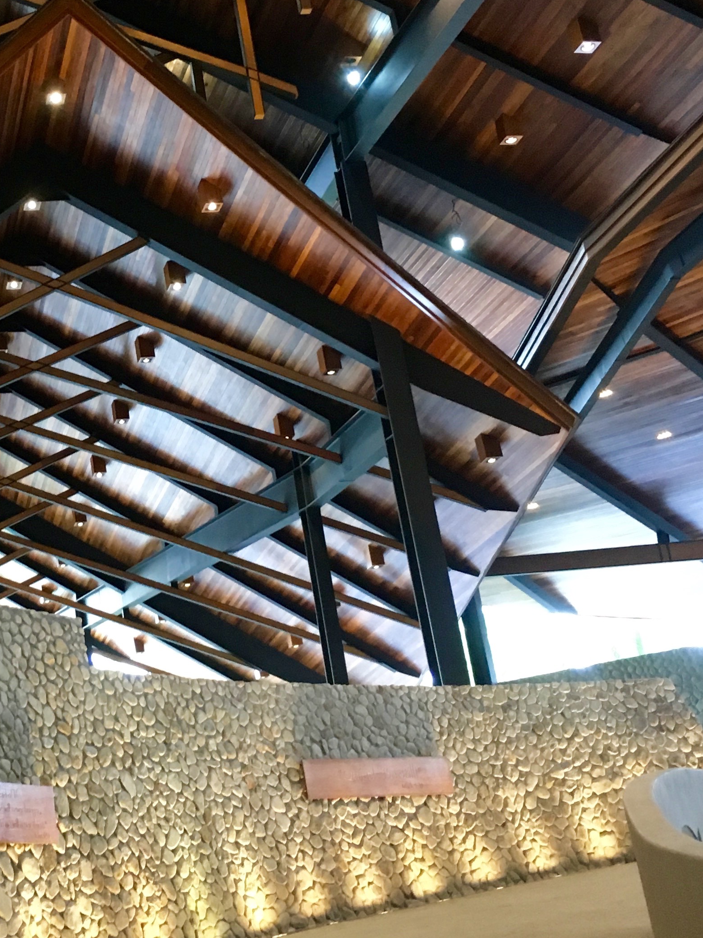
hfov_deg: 25.2
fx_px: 1516
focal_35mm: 56
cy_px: 356
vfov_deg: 34.2
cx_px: 48
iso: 200
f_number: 2.2
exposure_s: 1/24
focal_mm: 4.15
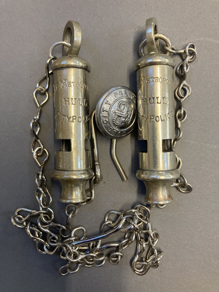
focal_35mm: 28
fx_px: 236
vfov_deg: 63.4
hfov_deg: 49.8
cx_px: 110
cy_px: 146
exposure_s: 1/50
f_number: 1.8
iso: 125
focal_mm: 3.99
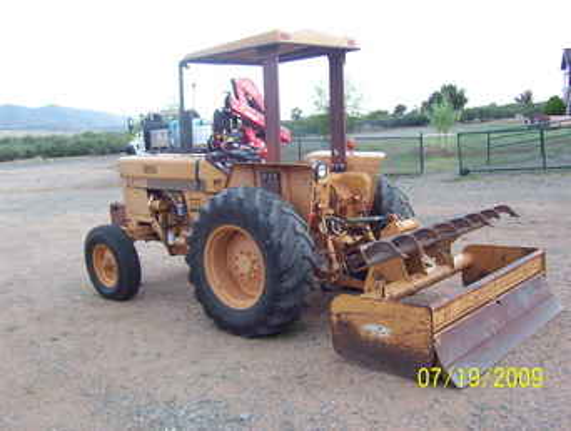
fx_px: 595
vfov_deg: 39.8
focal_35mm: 36
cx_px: 286
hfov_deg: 51.3
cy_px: 216
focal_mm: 5.54
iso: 100
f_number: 2.76
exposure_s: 1/123
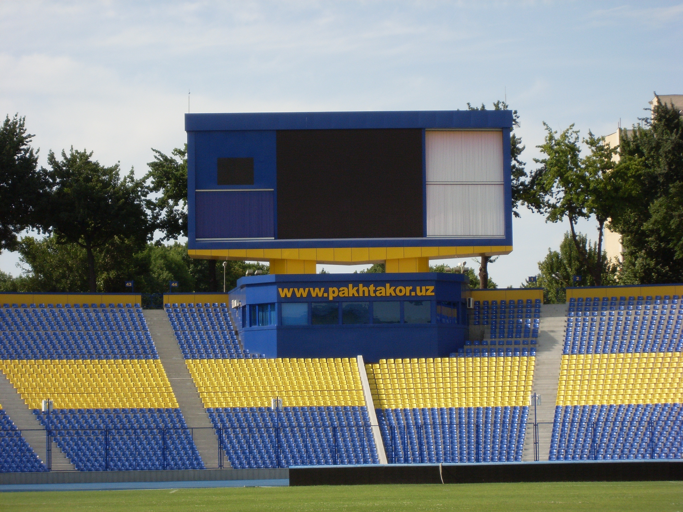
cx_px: 342
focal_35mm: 114
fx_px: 2249
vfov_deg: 13.0
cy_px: 256
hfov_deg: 17.3
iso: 80
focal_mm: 18.9
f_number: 5.6
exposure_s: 1/350
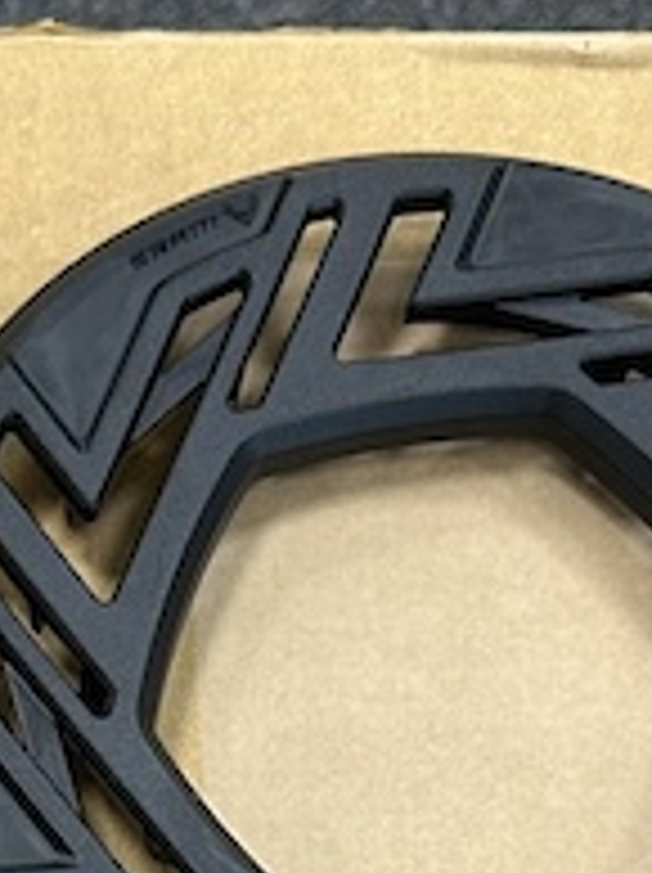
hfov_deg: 14.4
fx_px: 2492
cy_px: 1264
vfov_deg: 18.0
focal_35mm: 99
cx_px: -171
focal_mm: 6.86
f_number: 1.78
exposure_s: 1/100
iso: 200
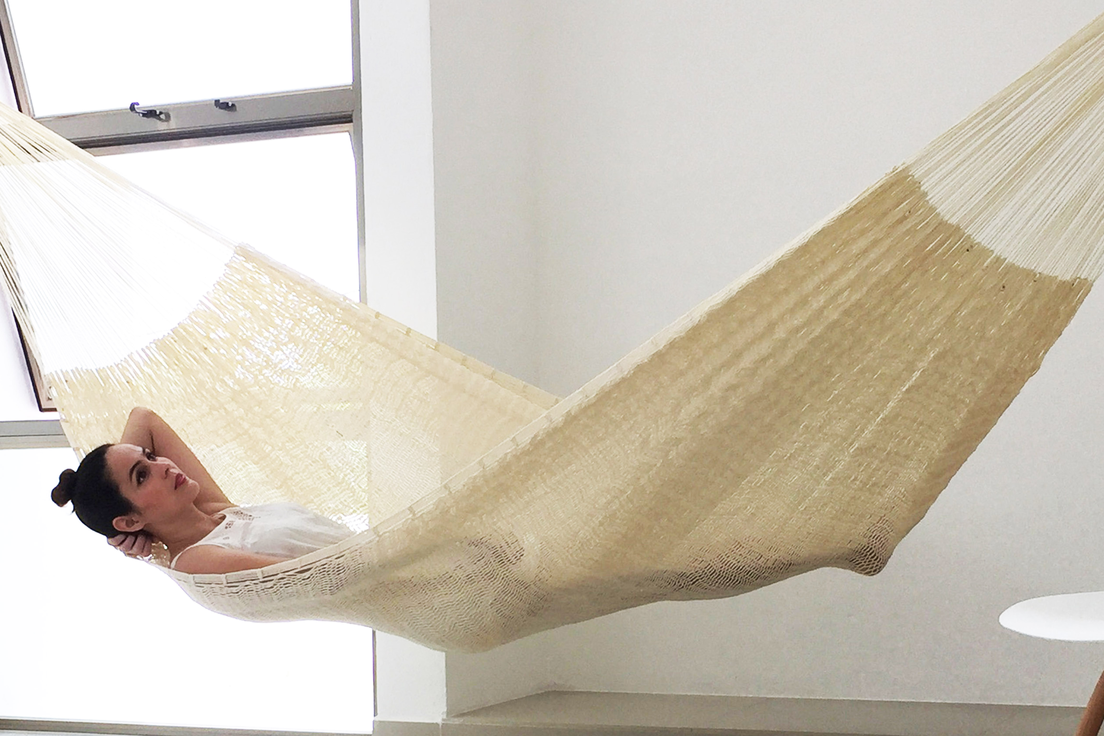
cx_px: 552
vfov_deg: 22.6
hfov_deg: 33.4
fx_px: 1840
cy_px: 368
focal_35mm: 60
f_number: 5.6
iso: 200
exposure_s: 1/125
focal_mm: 40
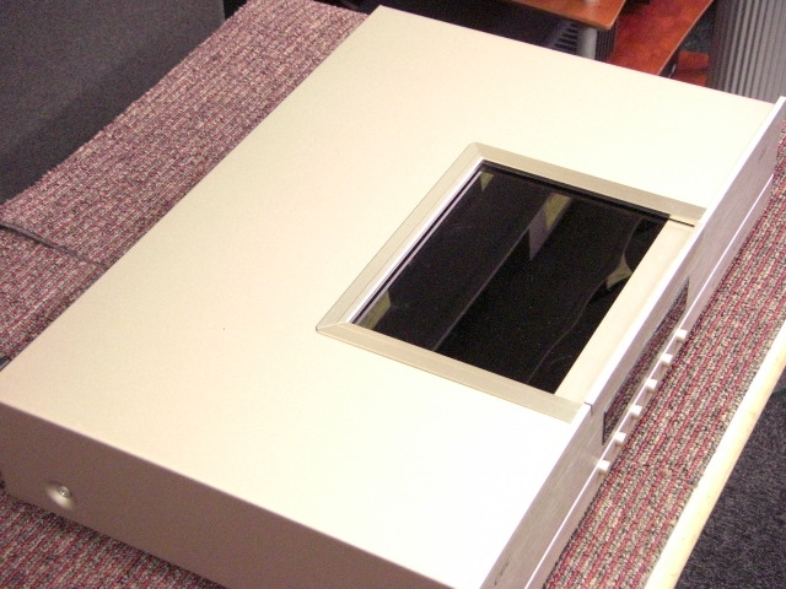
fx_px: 1499
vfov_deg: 22.3
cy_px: 294
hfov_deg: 29.4
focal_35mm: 66
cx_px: 393
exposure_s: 1/30
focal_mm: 11
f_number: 3.9
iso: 800
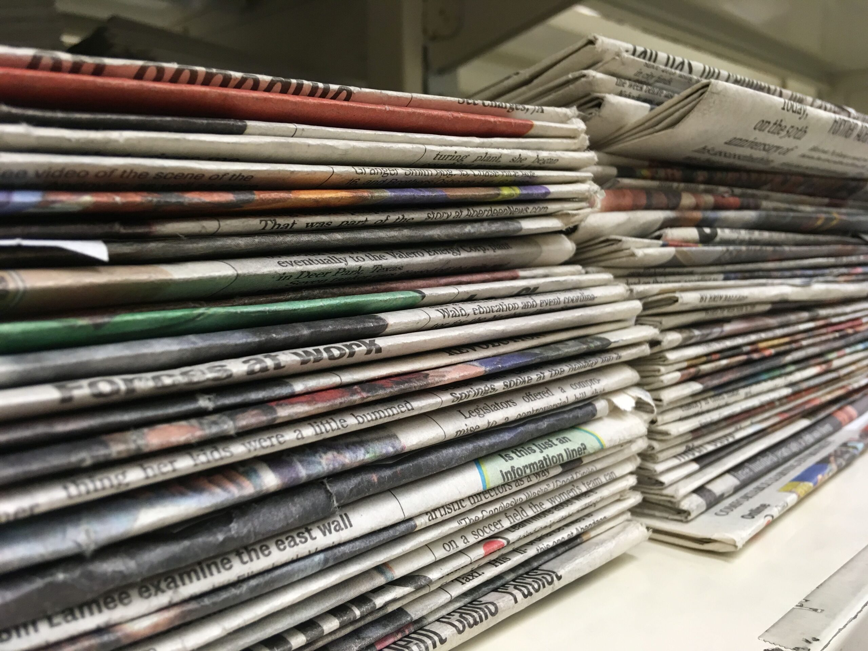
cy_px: 326
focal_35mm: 29
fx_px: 727
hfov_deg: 61.7
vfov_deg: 48.2
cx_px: 434
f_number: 2.2
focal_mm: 4.15
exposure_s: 1/30
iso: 80
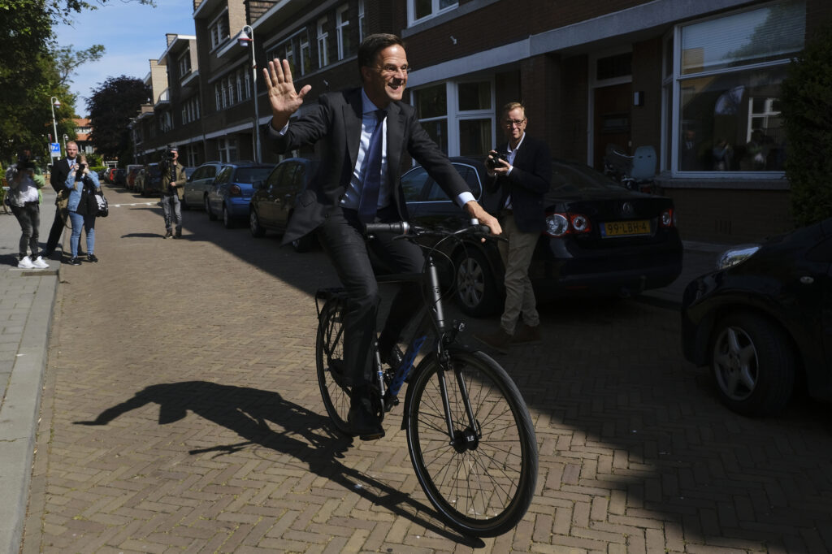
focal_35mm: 27
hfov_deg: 67.4
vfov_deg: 47.9
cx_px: 416
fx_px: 624
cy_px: 277
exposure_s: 1/2000
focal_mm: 18
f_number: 7.1
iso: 800
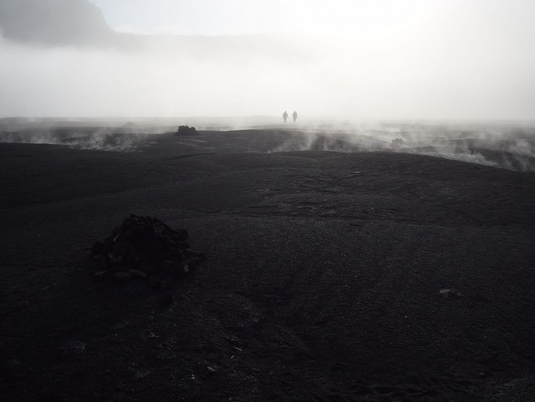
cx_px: 286
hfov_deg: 49.5
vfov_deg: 38.1
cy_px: 202
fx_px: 580
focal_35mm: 38
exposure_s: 1/1600
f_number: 5.6
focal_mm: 23
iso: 100
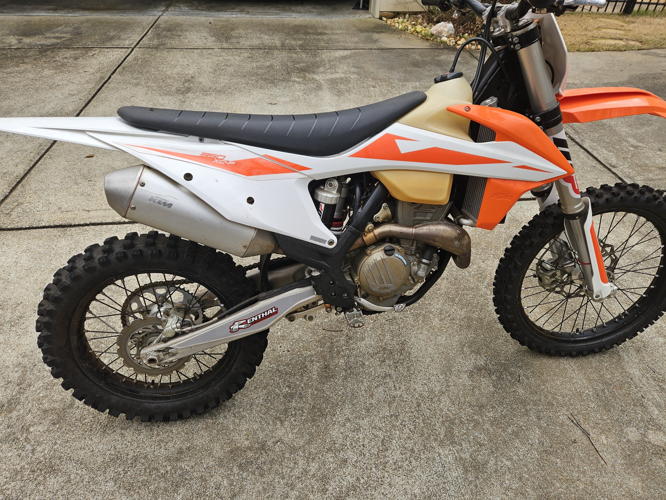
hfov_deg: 73.9
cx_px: 333
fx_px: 443
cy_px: 250
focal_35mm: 23
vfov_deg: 58.9
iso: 25
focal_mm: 5.4
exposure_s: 1/330
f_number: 1.8
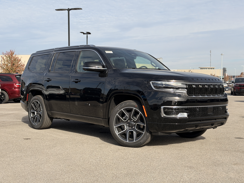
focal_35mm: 48
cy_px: 92
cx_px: 122
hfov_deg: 39.7
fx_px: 338
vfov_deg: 30.3
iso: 64
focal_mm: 6.76
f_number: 1.78
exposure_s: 1/5208
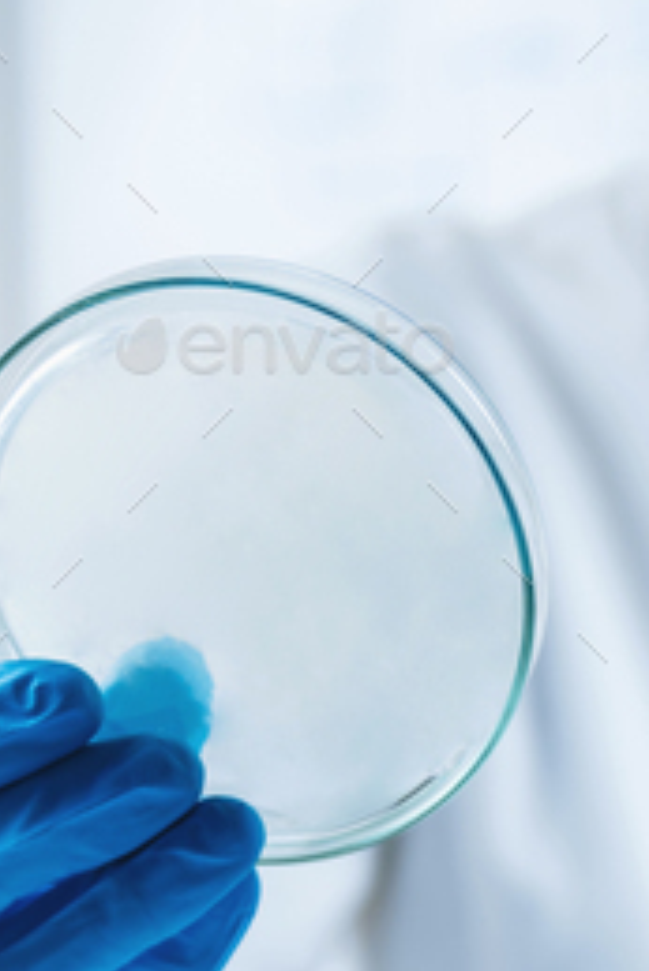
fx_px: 5077
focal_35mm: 188
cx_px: 837
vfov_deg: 10.6
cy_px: 1442
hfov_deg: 7.2
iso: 64
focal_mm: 55
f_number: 3.2
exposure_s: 1/160
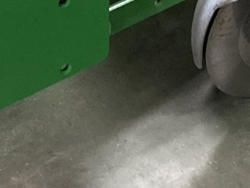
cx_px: 122
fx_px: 1185
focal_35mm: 164
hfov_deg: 12.0
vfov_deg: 8.7
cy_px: -137
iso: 500
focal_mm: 3.99
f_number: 1.8
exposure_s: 1/30
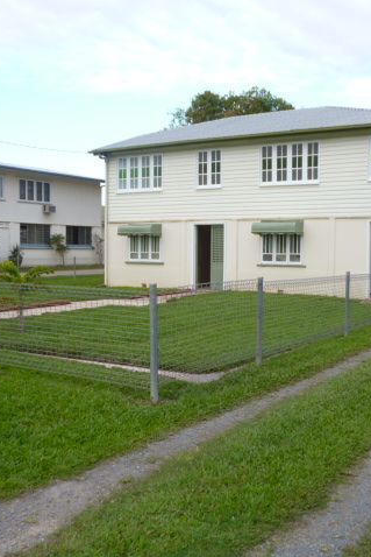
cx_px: 243
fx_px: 602
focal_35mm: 39
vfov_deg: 49.5
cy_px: 278
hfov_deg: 34.0
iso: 100
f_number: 3.1
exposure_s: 1/200
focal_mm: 5
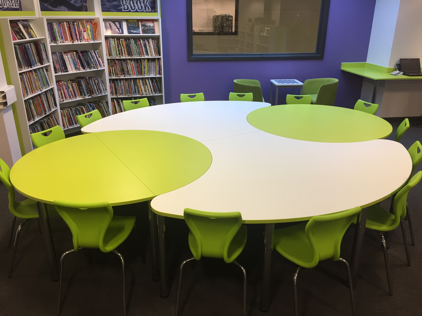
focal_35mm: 29
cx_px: 211
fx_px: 354
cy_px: 158
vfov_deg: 48.2
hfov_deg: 61.7
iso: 40
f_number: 2.2
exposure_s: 1/33
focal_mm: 4.15
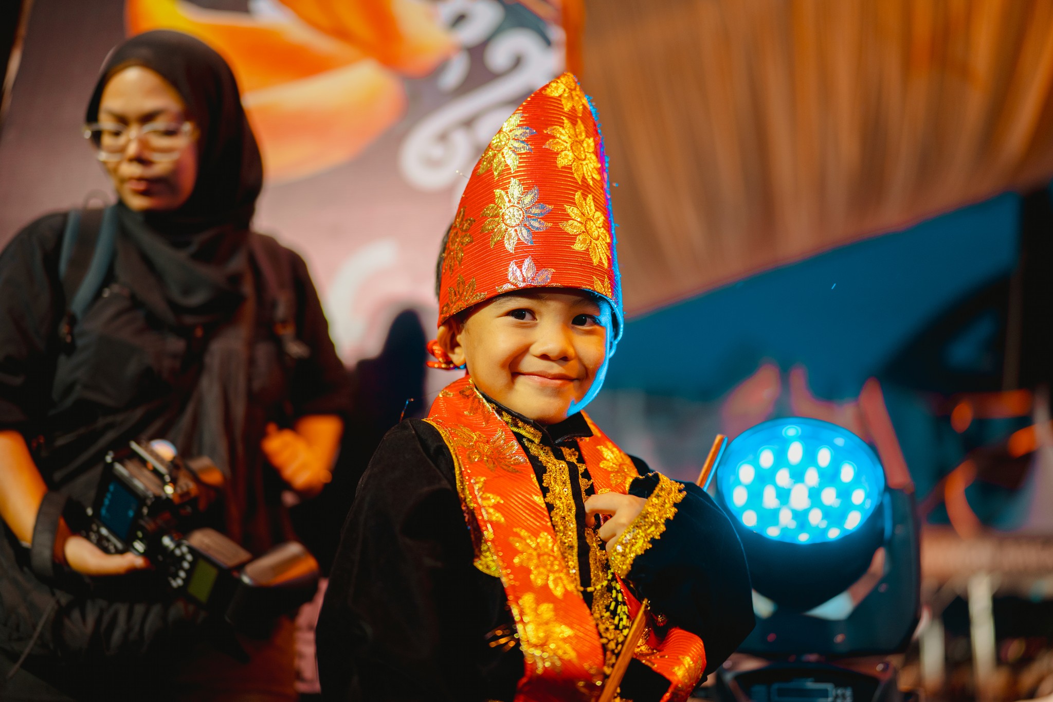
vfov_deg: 37.8
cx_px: 526
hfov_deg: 54.4
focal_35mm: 35
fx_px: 1024
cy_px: 351
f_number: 1.2
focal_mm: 35
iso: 320
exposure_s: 1/160
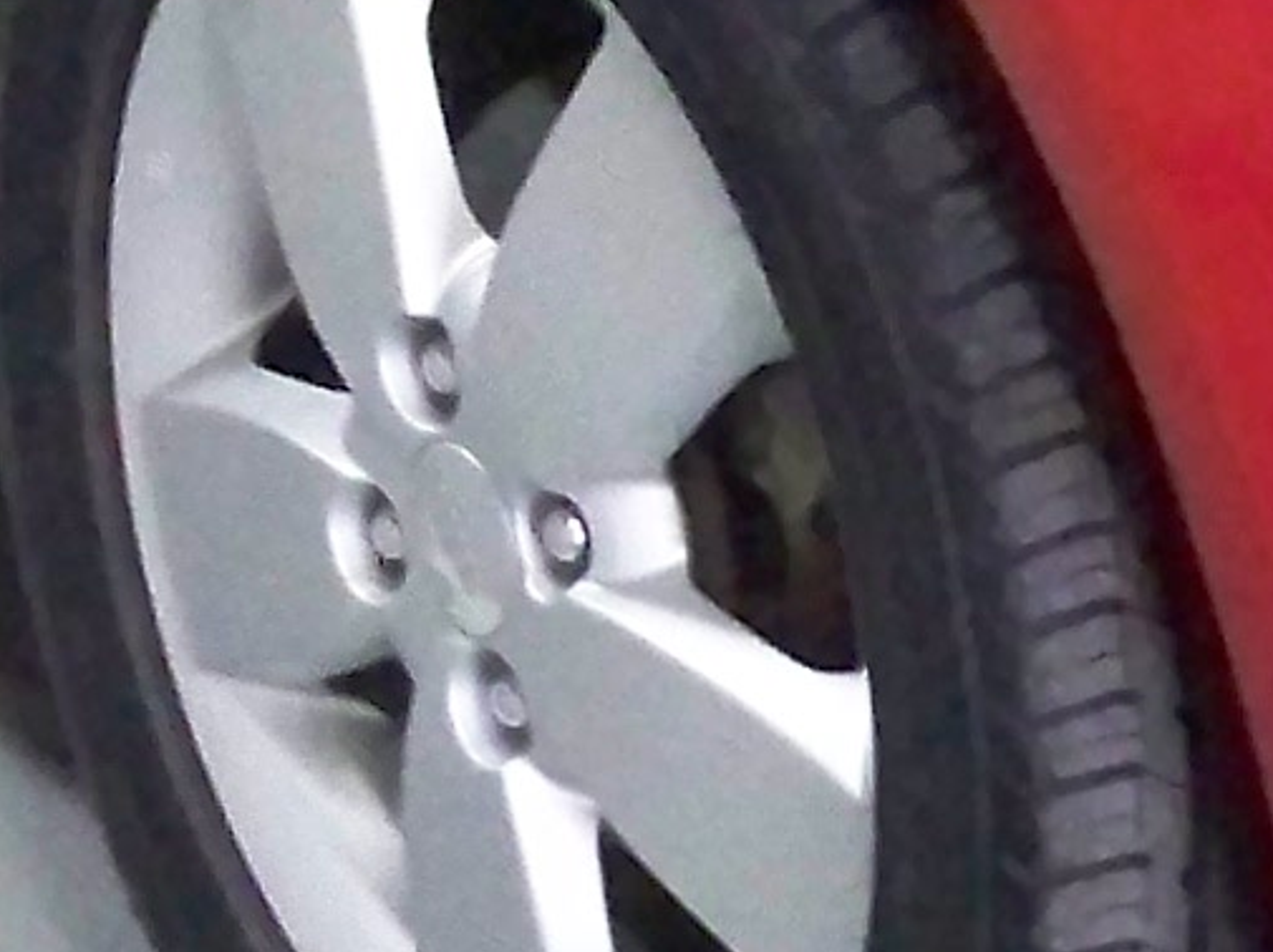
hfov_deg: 7.8
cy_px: -939
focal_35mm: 253
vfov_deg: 5.7
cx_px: 1046
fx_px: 9297
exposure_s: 1/60
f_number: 3.1
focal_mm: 6.3
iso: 800
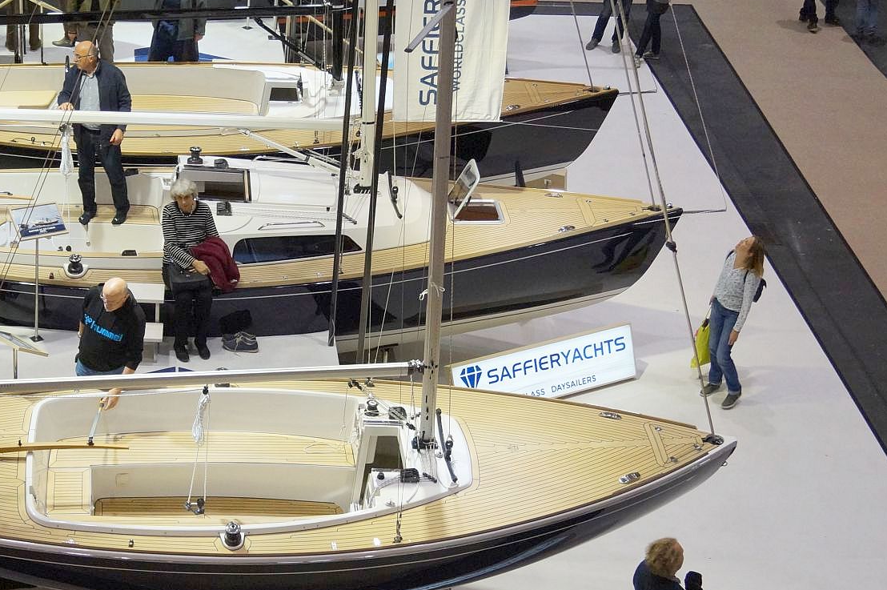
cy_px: 307
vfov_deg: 17.5
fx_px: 1920
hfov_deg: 25.8
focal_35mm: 78
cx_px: 250
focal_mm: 30
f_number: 4.5
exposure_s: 1/160
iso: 800
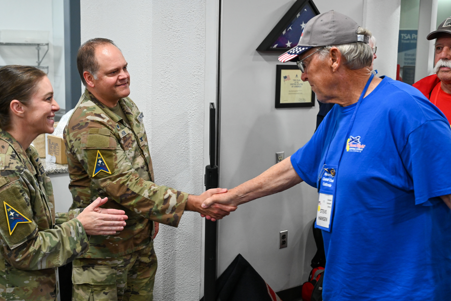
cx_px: 221
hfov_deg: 38.2
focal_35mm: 52
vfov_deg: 26.0
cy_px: 152
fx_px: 651
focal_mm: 51
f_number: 6.3
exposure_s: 1/100
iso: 3200
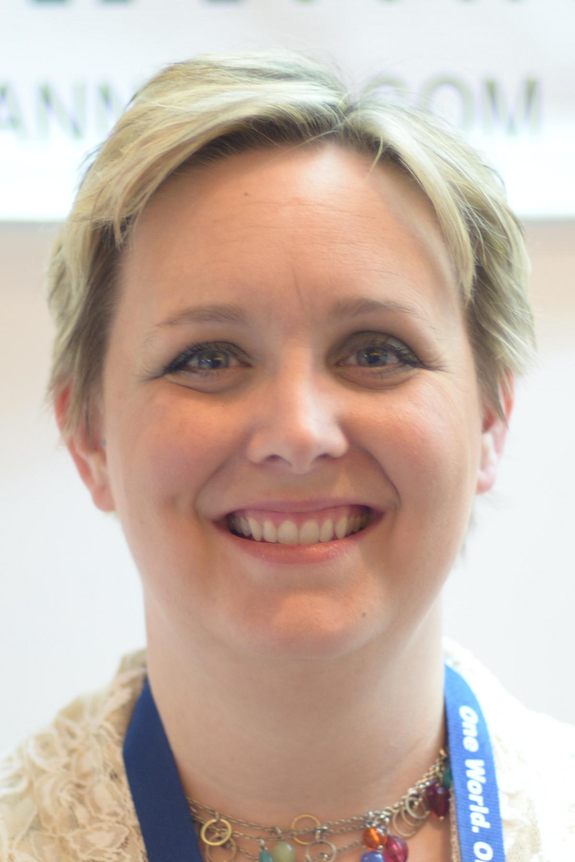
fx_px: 1197
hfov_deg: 27.0
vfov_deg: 39.6
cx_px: 288
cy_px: 431
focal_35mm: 50
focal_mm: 50
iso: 280
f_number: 1.4
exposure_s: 1/30
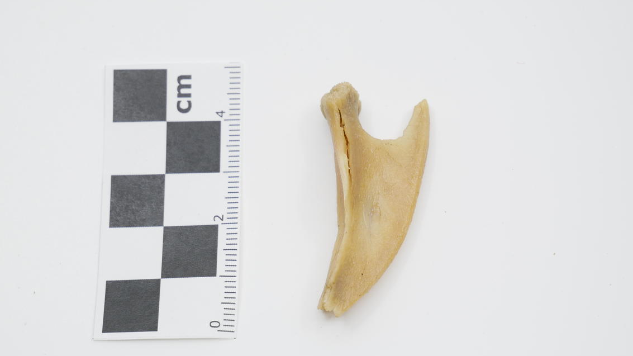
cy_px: 227
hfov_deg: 22.0
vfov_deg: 12.5
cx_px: 304
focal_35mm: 97
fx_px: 1628
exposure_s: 1/60
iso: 200
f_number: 7.1
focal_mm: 42
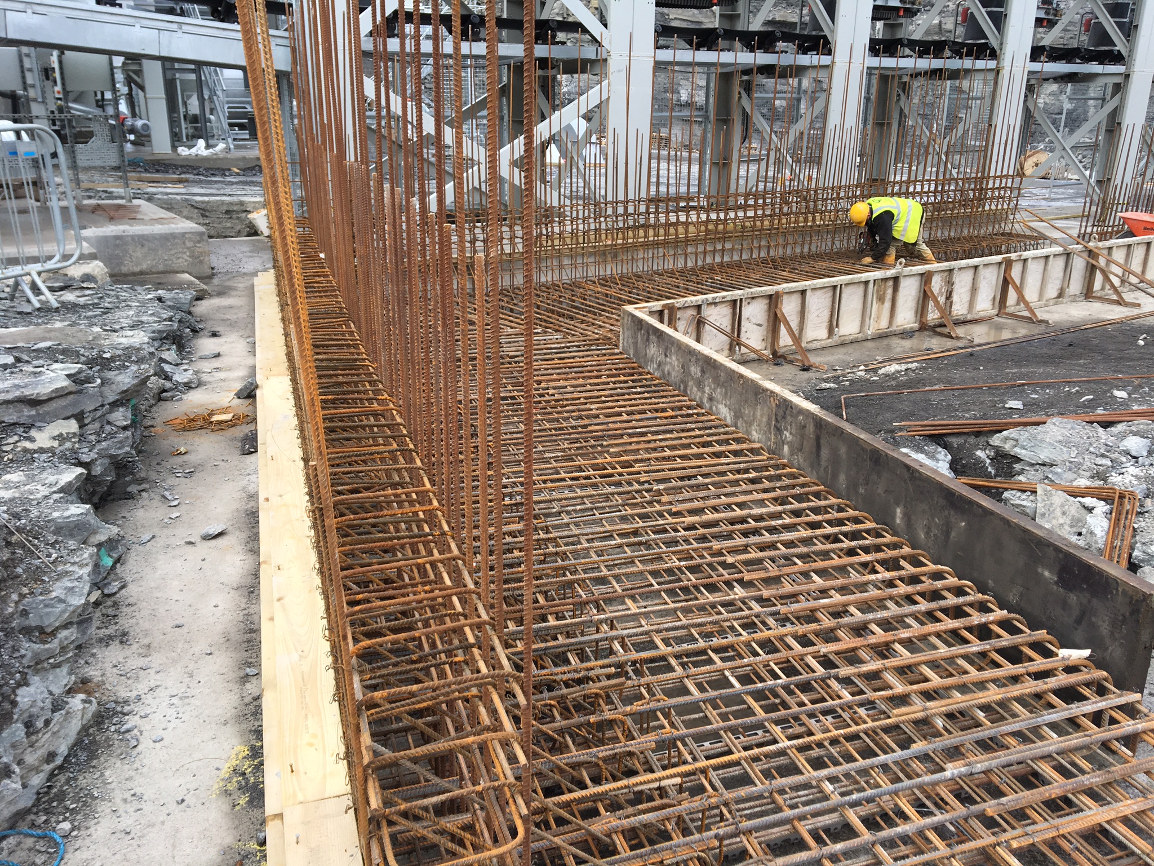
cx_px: 577
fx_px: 967
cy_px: 433
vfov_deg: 48.2
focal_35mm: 29
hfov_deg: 61.7
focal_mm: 4.15
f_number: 2.2
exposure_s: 1/286
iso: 25
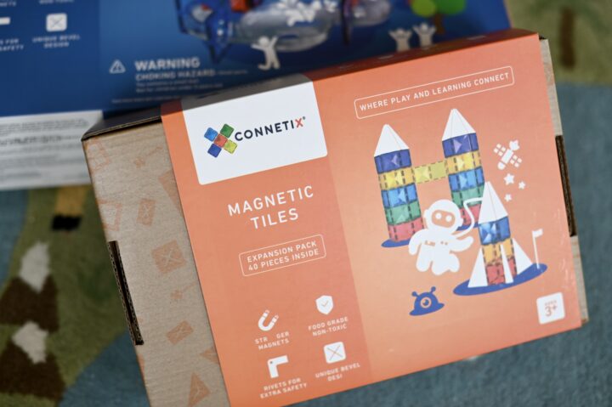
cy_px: 204
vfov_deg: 27.0
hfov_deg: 39.6
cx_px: 306
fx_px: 849
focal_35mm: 50
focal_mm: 50
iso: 400
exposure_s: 1/250
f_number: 2.8
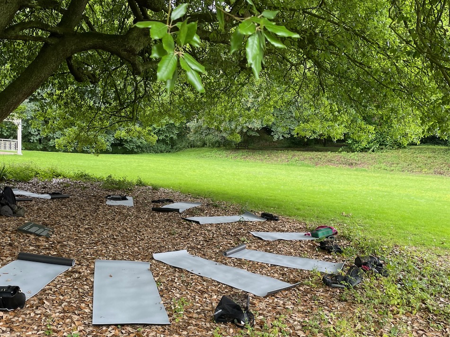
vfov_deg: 40.2
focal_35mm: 35
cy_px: 223
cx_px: 182
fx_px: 455
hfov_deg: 52.3
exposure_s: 1/121
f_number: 1.6
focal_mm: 4.2
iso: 50
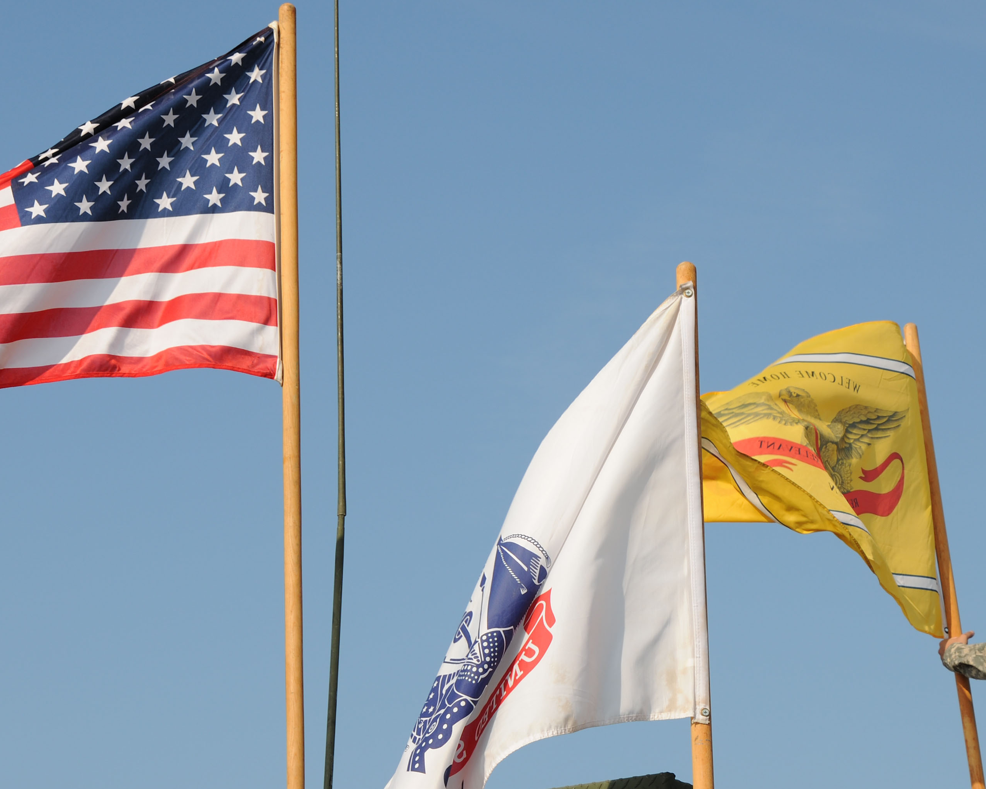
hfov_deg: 14.4
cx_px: 605
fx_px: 3911
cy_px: 688
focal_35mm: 134
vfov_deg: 11.5
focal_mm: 60
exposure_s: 1/320
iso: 100
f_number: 9
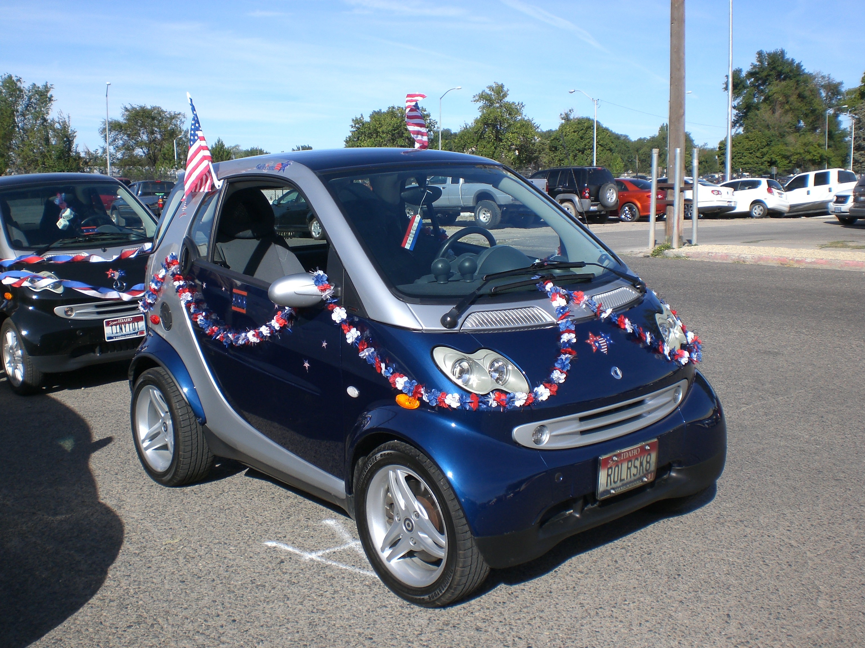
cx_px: 432
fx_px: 950
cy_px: 324
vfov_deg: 37.7
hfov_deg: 49.0
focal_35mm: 38
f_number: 4.4
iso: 50
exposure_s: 1/400
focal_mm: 6.3
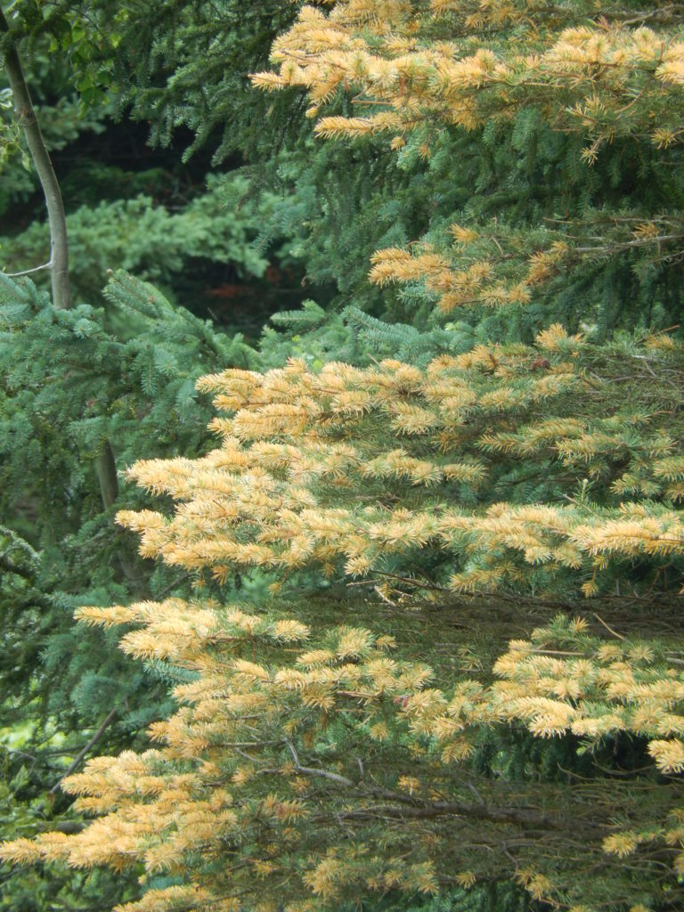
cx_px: 342
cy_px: 456
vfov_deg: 4.7
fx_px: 11065
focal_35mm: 420
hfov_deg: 3.5
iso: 125
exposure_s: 1/60
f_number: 6.2
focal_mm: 75.4
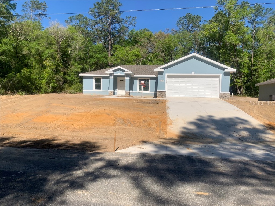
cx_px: 138
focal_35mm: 26
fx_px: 207
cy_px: 103
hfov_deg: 67.3
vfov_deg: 53.1
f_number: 1.8
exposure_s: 1/3185
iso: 25
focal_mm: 4.25
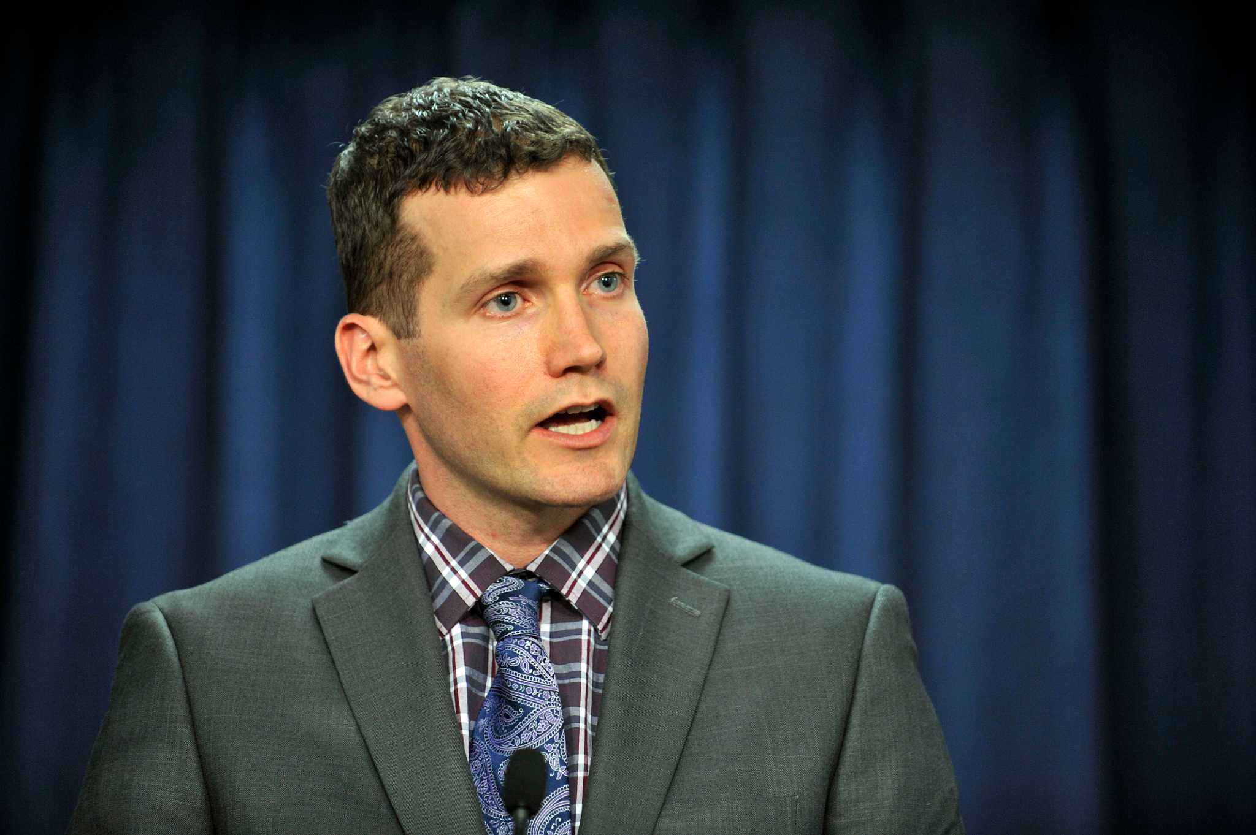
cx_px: 628
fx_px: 6623
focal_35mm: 190
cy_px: 418
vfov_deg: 7.2
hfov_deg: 10.8
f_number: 2.8
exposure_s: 1/100
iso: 1000
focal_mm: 190
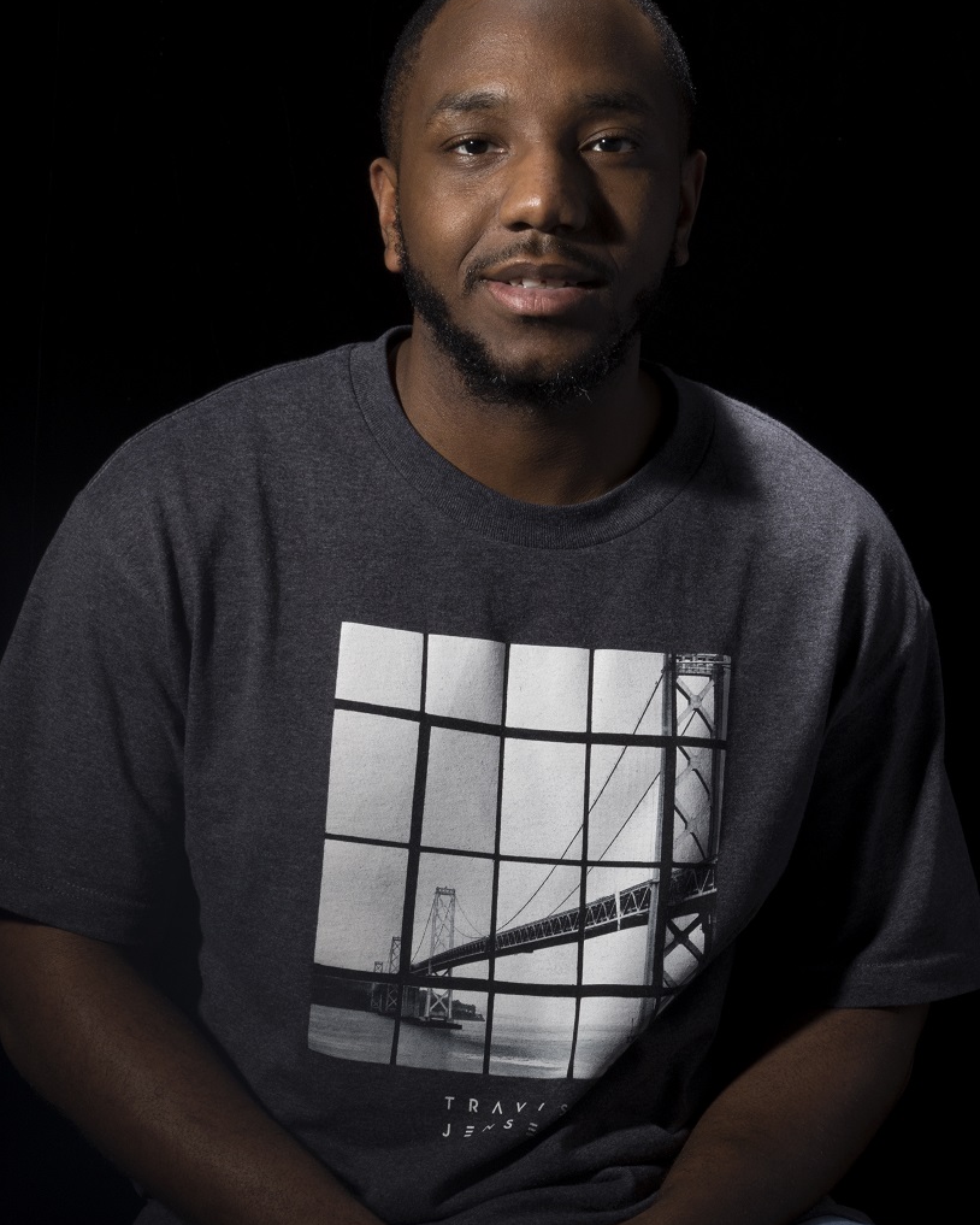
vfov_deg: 20.6
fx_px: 3371
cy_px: 629
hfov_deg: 16.5
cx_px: 490
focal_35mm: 93
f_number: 20
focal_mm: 55
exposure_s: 1/60
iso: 400
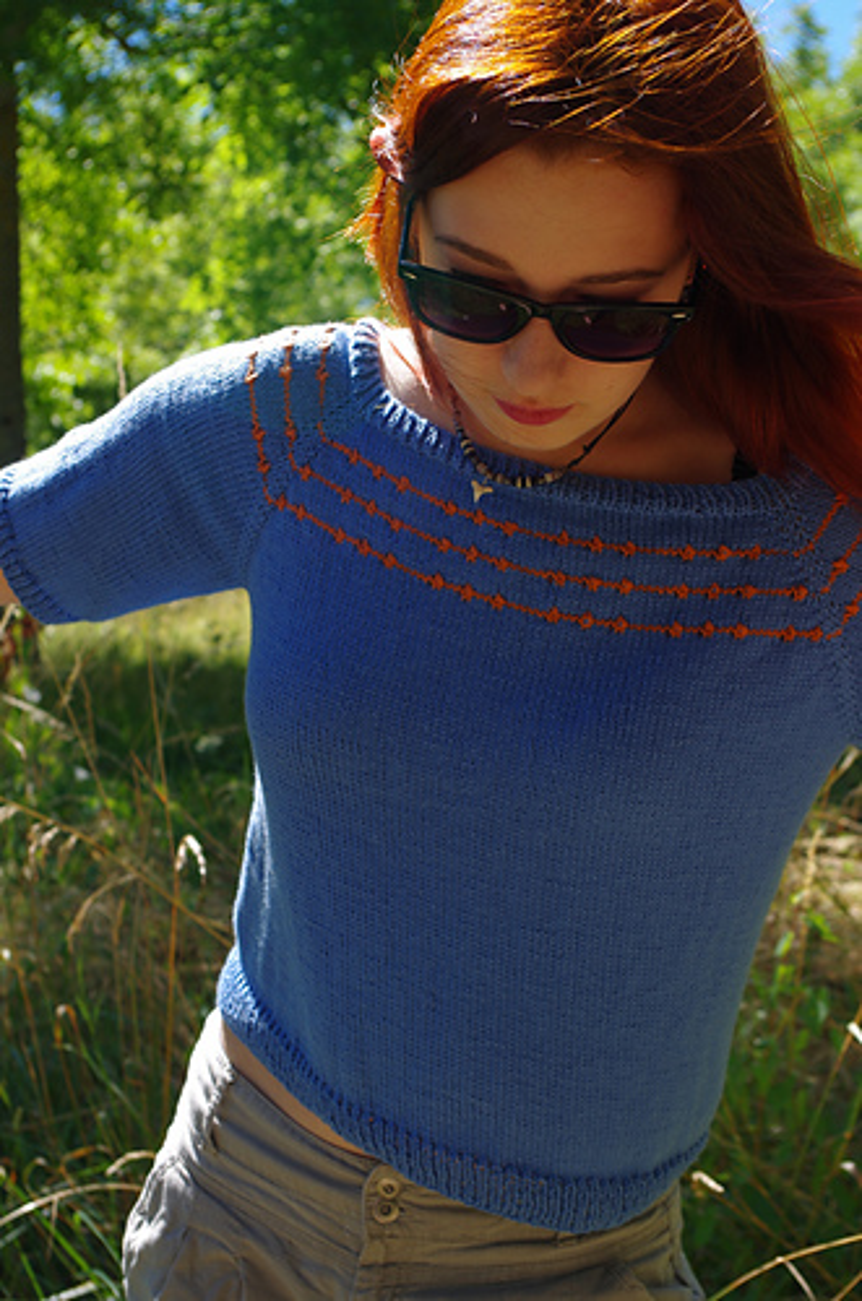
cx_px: 431
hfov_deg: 25.9
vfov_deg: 38.3
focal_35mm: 52
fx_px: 1877
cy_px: 650
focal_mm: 35
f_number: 5
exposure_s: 1/160
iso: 100
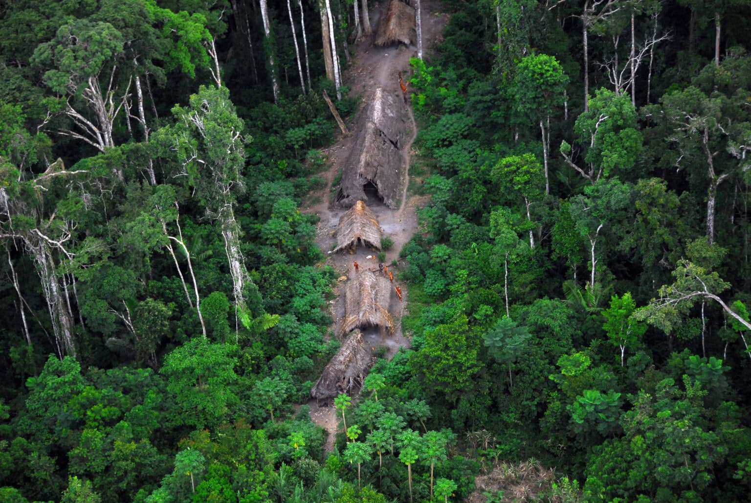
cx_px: 376
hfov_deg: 16.6
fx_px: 2569
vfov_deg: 11.2
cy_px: 252
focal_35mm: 123
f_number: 5
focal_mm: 82
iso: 400
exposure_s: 1/320
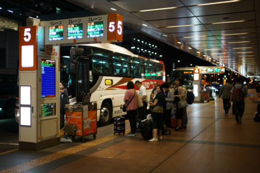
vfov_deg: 33.4
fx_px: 289
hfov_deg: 48.5
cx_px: 130
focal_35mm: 40
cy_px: 86
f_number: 1.3
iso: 125
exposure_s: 1/50
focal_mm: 40
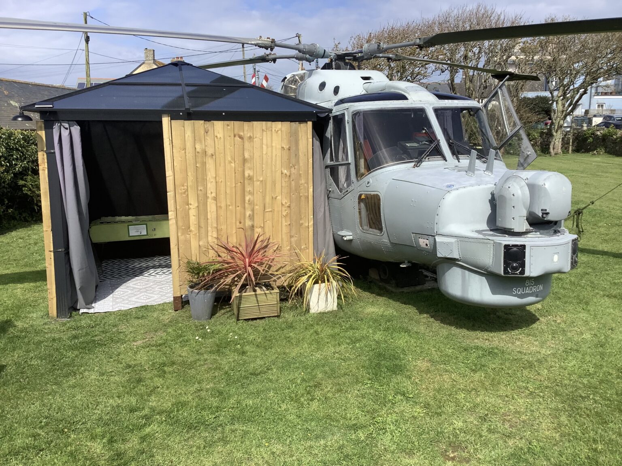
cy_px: 233
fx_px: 557
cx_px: 311
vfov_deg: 45.4
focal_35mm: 31
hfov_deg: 58.4
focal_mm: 3.3
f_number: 2.4
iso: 25
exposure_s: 1/1294
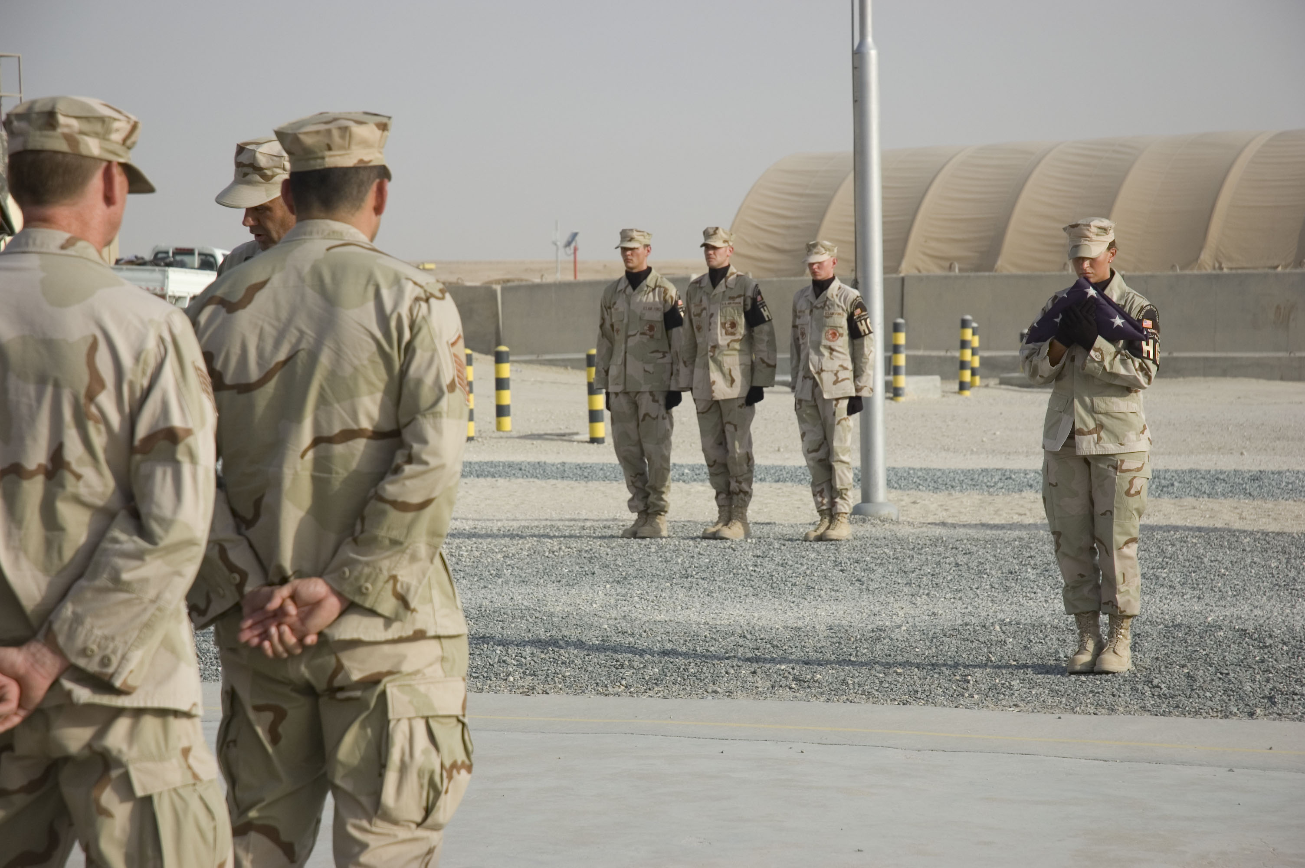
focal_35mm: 105
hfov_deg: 19.5
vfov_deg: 13.0
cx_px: 652
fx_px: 3803
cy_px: 434
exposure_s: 1/640
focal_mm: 70
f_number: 6.3
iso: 200
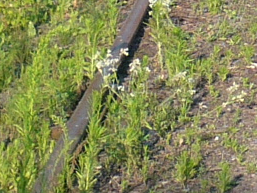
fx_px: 2072
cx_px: 507
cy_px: -291
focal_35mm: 279
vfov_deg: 5.2
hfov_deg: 6.9
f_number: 2.8
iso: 100
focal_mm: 5.8
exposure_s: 1/640
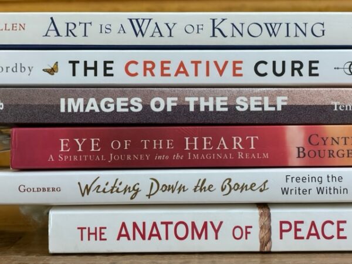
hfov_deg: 36.8
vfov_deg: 28.0
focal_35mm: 52
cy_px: 132
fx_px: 529
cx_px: 176
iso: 200
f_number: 2
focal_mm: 6
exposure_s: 1/60
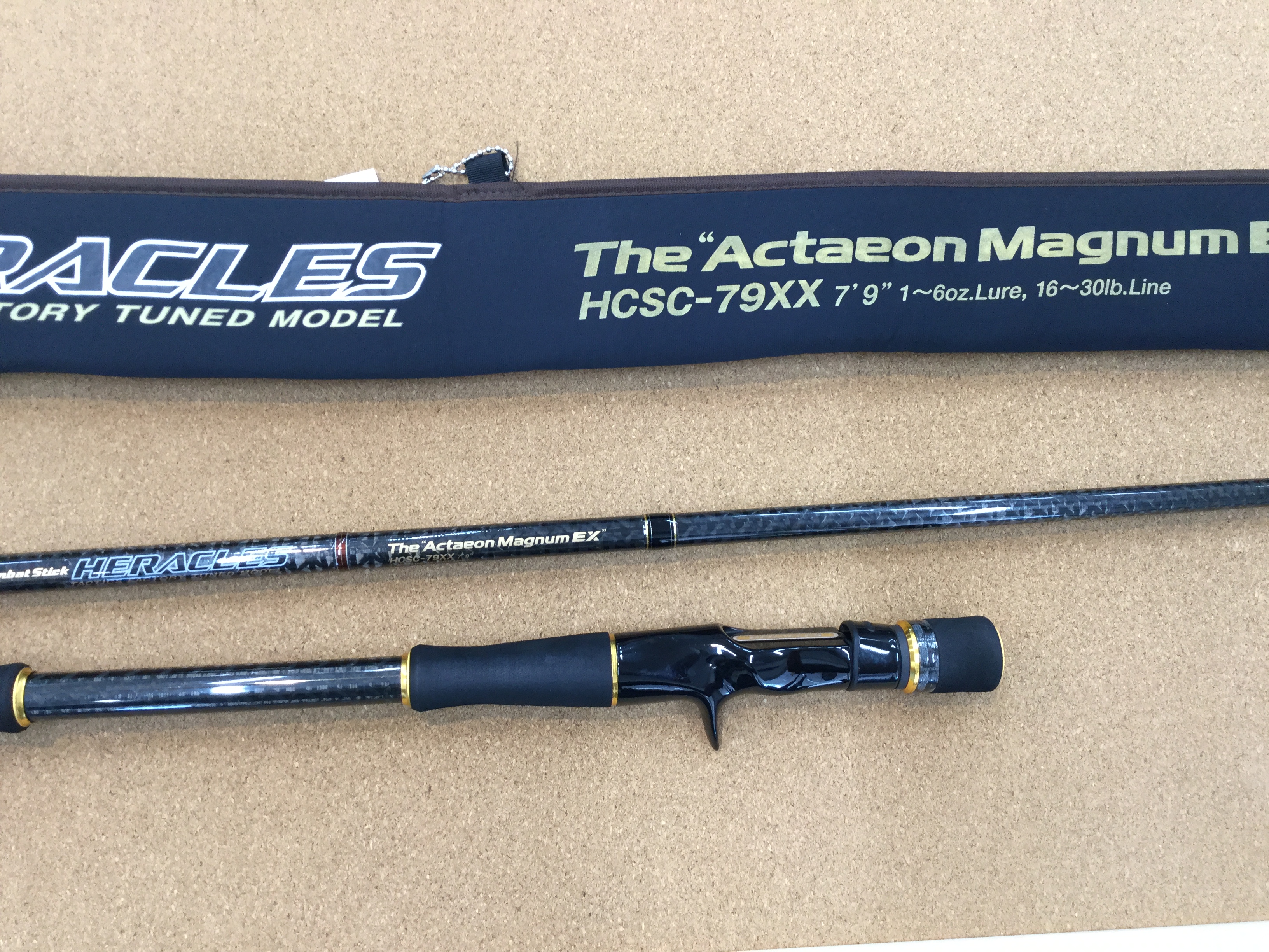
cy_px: 476
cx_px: 634
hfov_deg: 58.4
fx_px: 1136
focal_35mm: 31
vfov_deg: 45.4
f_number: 2.4
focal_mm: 3.3
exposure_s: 1/30
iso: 64
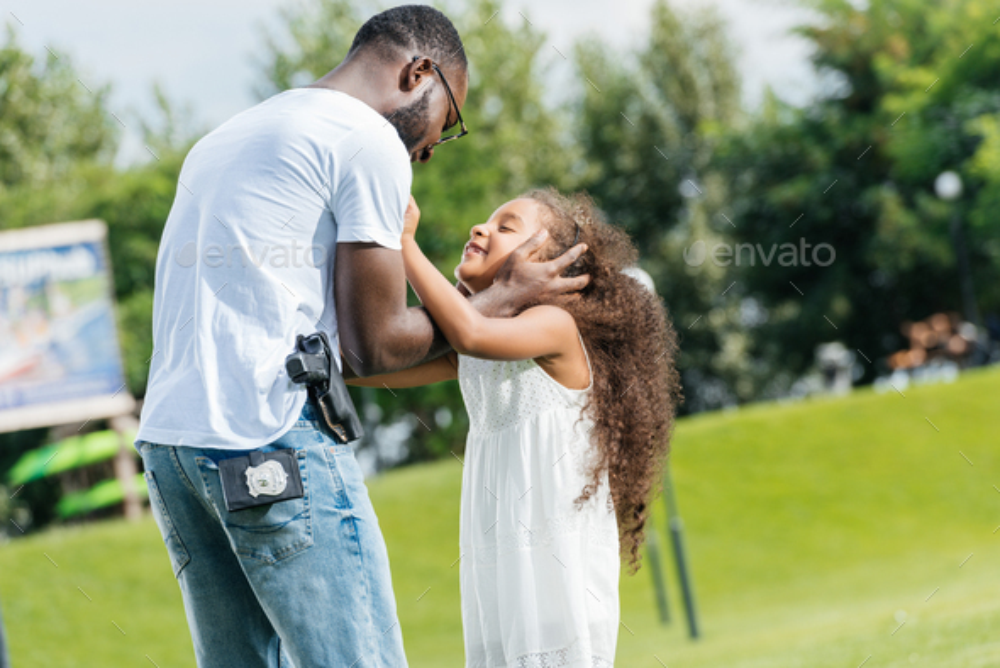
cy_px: 334
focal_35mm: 200
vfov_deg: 6.9
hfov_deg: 10.3
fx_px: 5558
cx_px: 500
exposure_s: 1/250
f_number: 6.3
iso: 100
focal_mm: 200
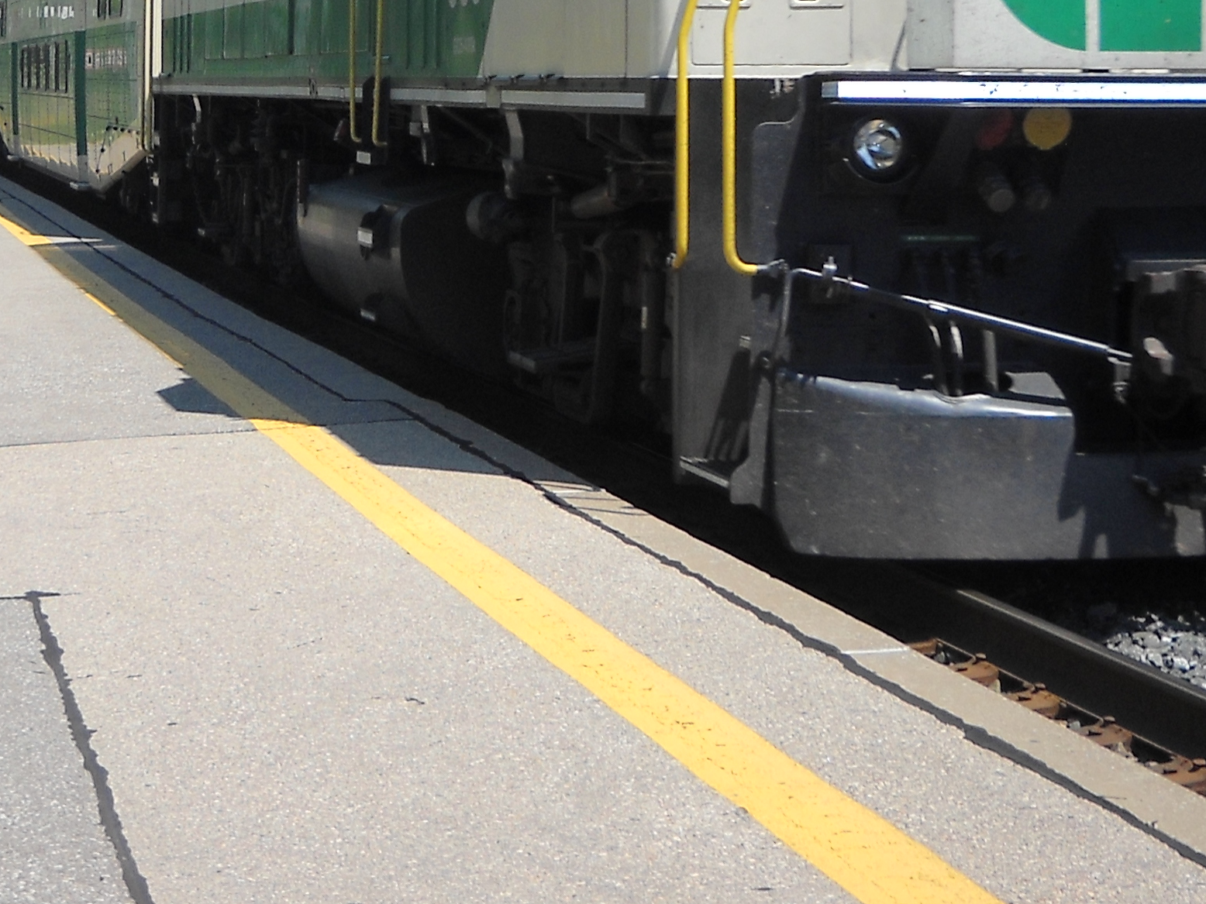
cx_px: 474
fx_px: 2996
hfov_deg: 22.7
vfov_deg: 16.8
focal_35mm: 86
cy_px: -15
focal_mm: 6.72
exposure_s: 1/284
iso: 64
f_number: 5.5
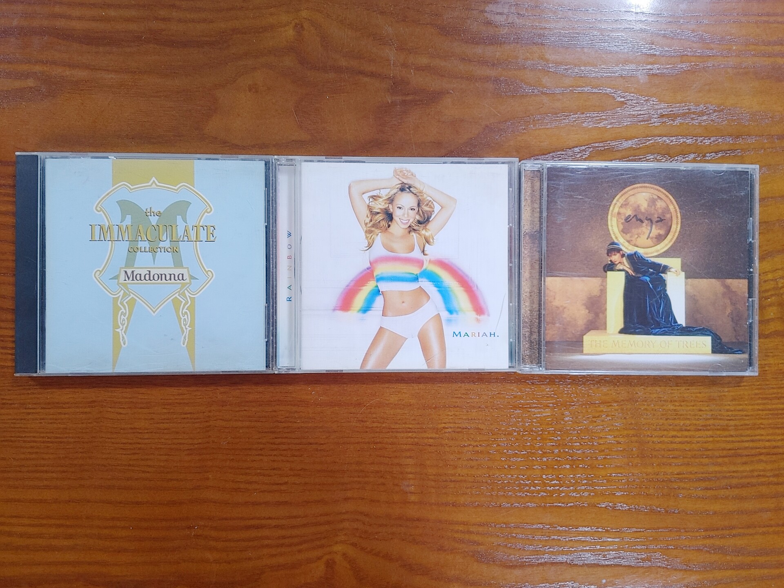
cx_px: 392
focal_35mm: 26
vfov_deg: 53.1
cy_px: 294
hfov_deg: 67.3
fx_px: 589
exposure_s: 1/60
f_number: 1.8
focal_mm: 4.81
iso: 200
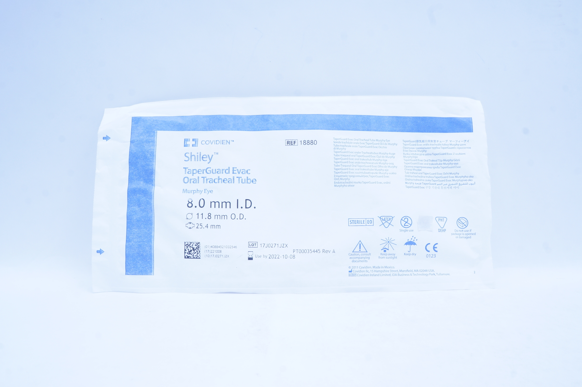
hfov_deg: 62.0
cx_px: 291
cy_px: 194
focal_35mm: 30
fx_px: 484
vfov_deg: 43.5
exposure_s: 1/13
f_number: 13
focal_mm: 20
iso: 400
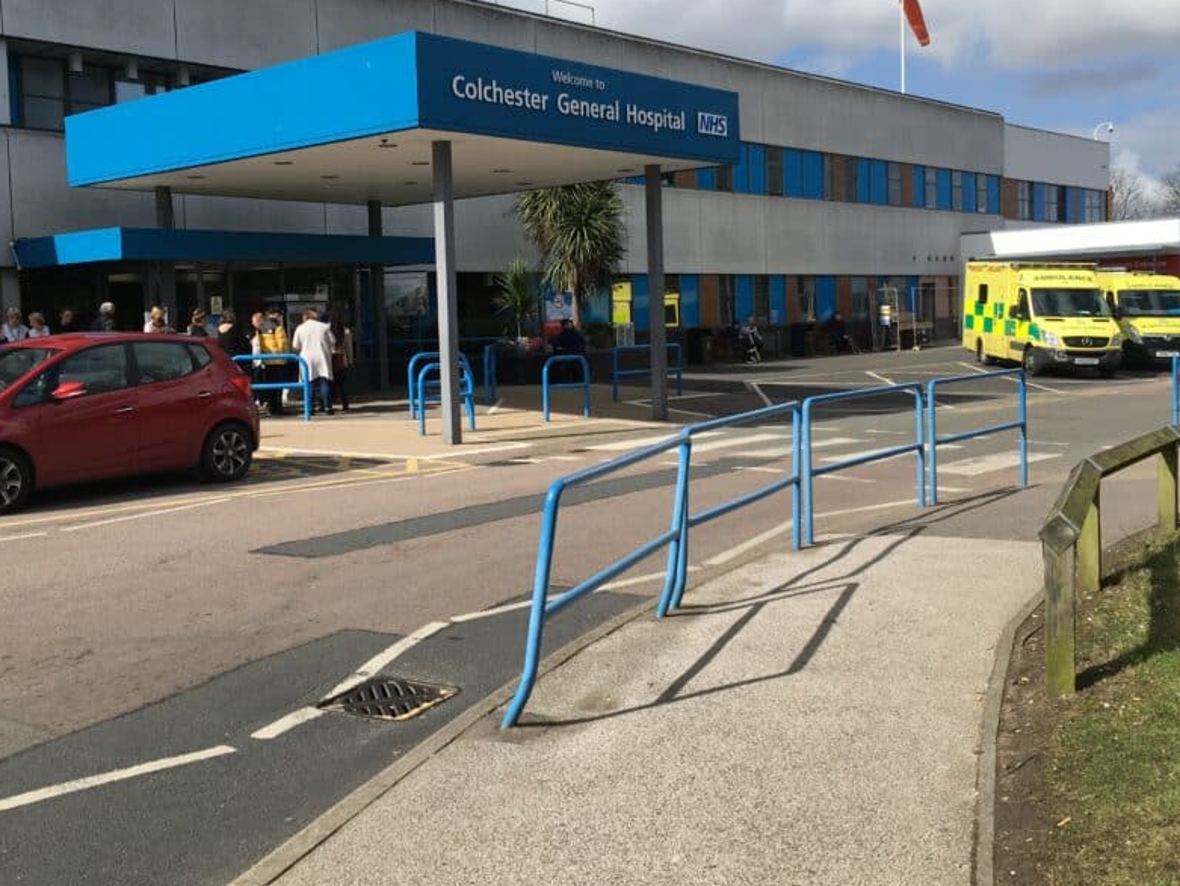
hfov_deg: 49.0
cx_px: 562
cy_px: 383
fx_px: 1296
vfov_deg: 37.7
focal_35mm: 38
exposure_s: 1/1570
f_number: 2.2
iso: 25
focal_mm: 4.15
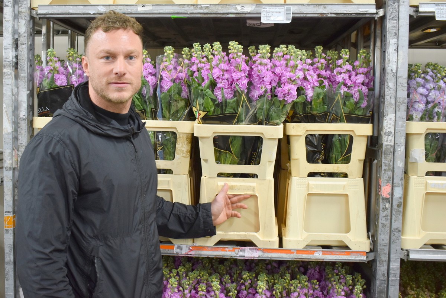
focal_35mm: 36
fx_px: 446
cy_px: 149
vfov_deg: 36.9
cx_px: 223
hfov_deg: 53.1
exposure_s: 1/40
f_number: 3.8
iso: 720
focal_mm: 24
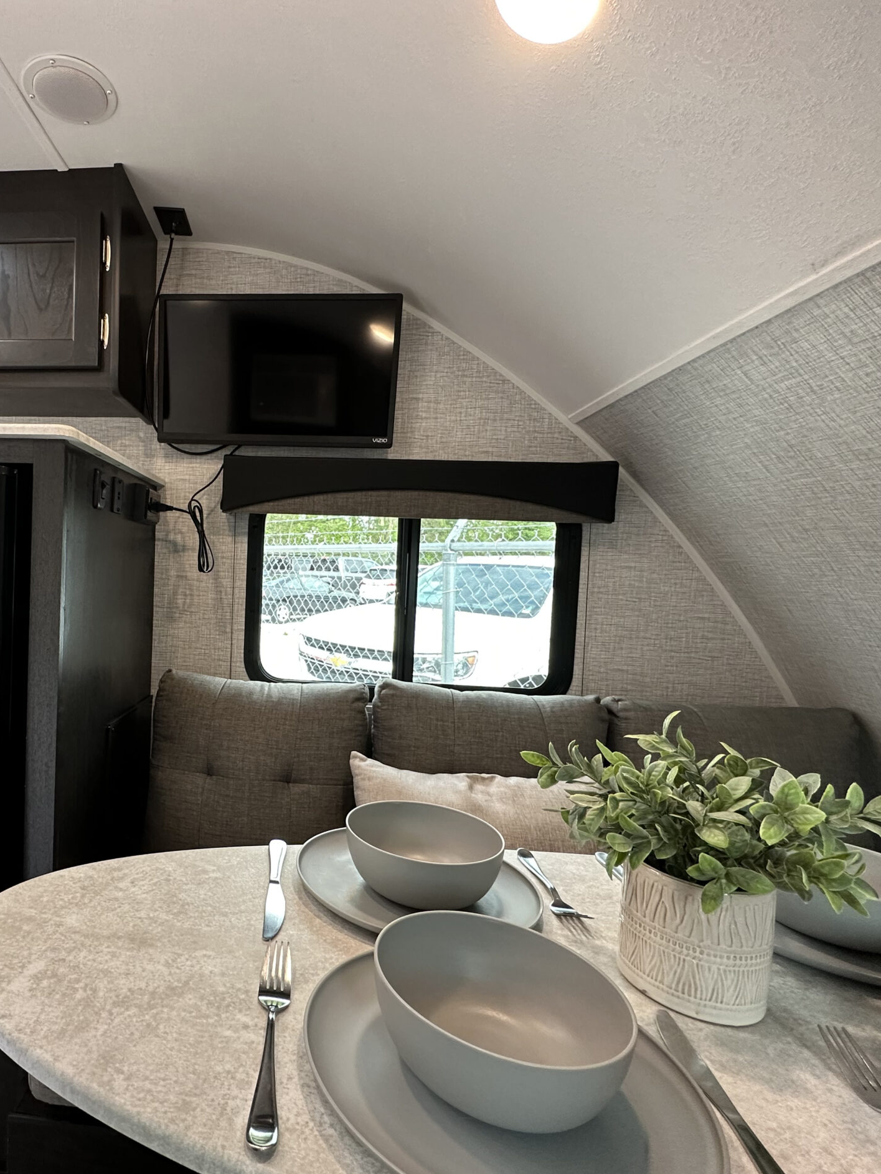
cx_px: 232
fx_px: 645
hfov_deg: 65.0
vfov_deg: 84.7
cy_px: 595
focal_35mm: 19
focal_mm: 2.22
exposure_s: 1/99
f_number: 2.2
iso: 200
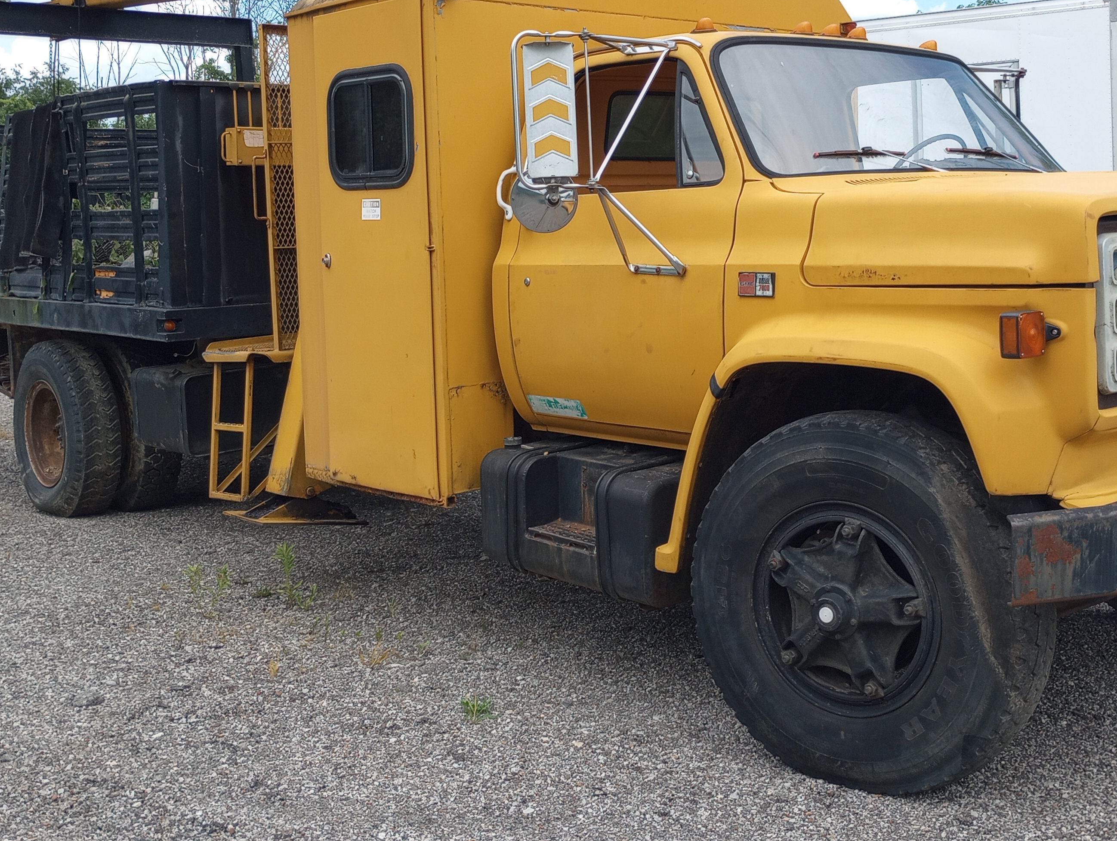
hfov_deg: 42.8
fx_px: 1422
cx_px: 644
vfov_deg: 32.8
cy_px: 314
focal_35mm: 44
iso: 111
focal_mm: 4.27
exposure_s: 1/341
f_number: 1.8
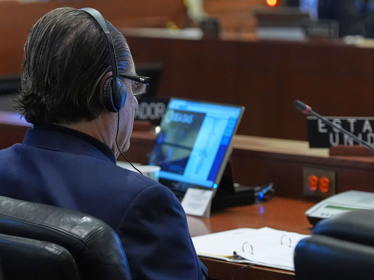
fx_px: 1782
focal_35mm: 165
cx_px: 207
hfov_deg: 12.0
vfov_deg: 9.0
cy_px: 131
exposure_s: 1/100
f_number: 4
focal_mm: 95
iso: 5000
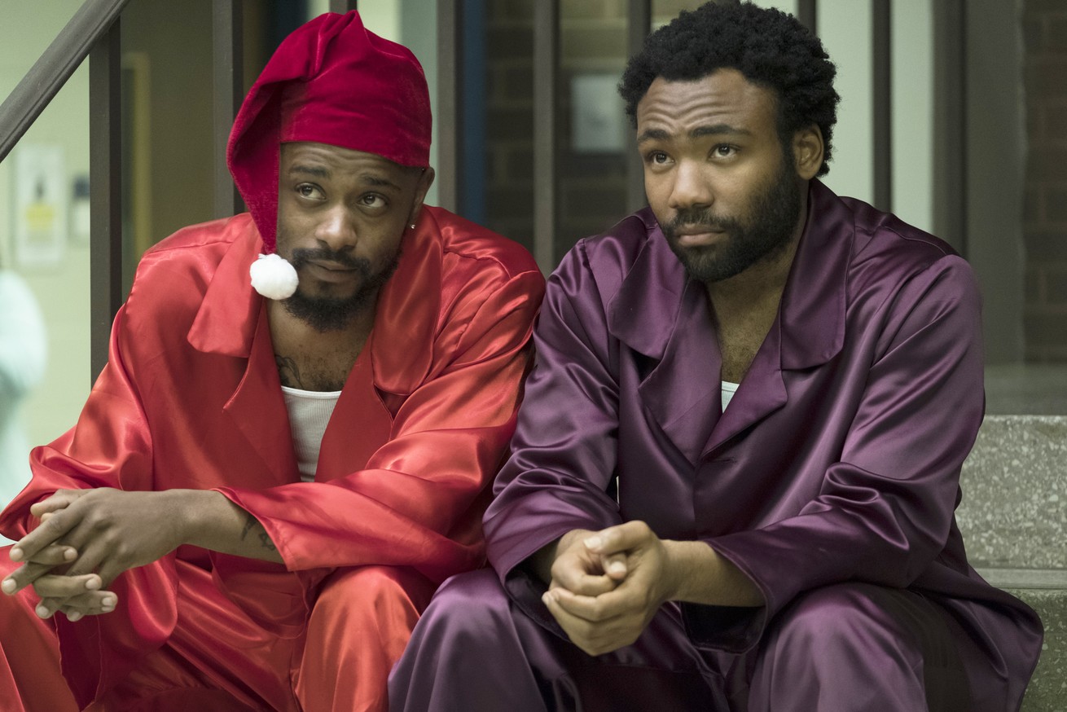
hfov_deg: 11.5
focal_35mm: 179
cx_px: 534
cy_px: 356
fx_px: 5306
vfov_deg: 7.7
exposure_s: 1/160
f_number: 2.8
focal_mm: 119.2
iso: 4000
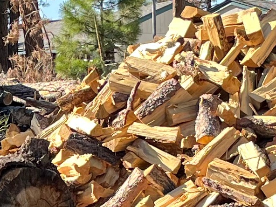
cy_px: 260
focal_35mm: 81
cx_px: 203
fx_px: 646
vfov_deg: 17.2
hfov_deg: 23.9
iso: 50
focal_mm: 5.1
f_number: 1.6
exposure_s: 1/684
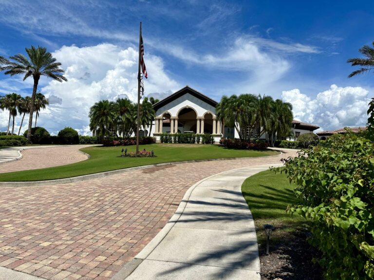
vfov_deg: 56.8
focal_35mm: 24
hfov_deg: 71.6
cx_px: 187
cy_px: 140
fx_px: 259
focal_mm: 6.86
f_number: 1.78
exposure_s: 1/9709
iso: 80
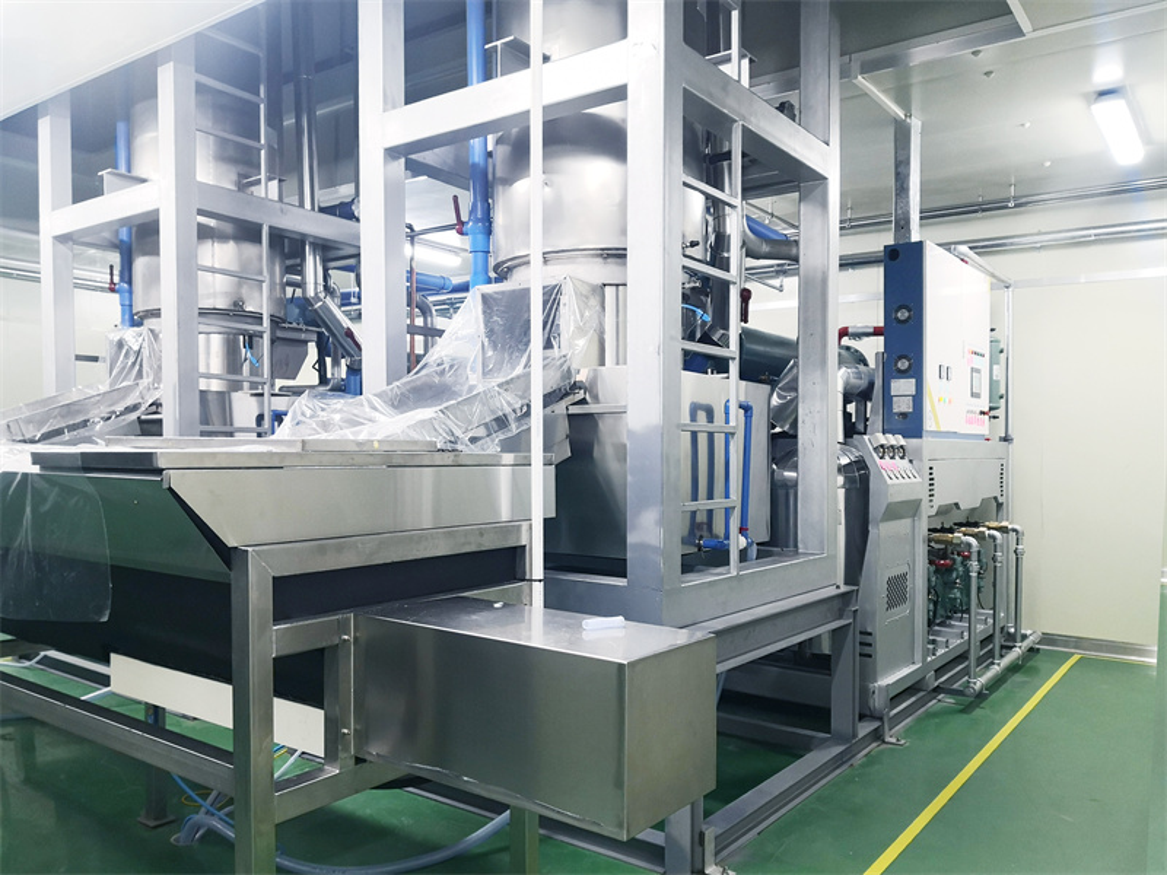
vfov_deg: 51.4
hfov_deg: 65.3
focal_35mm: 27
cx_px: 584
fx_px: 910
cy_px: 438
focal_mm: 3.95
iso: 160
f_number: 1.6
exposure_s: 1/60
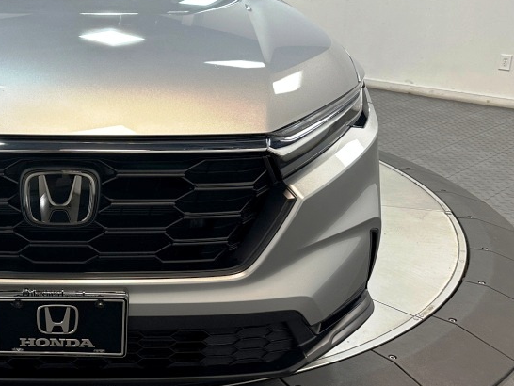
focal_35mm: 45
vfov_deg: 32.1
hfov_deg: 39.4
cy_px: 152
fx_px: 668
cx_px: 63
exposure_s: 1/60
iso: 200
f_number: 1.78
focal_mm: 6.86
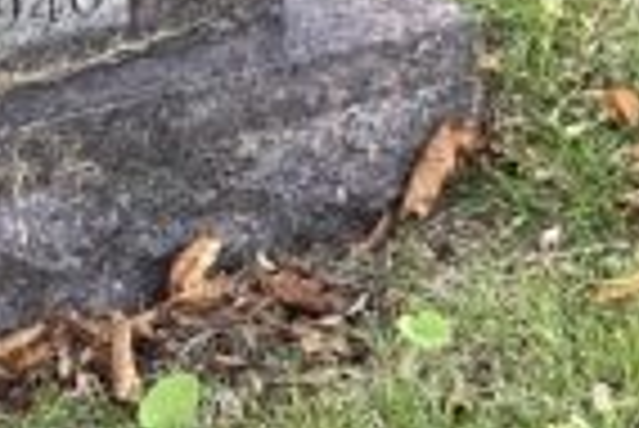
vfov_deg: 7.0
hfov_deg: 10.5
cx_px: 518
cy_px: -216
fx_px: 3465
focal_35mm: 195
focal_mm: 4.25
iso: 125
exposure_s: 1/101
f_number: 1.8
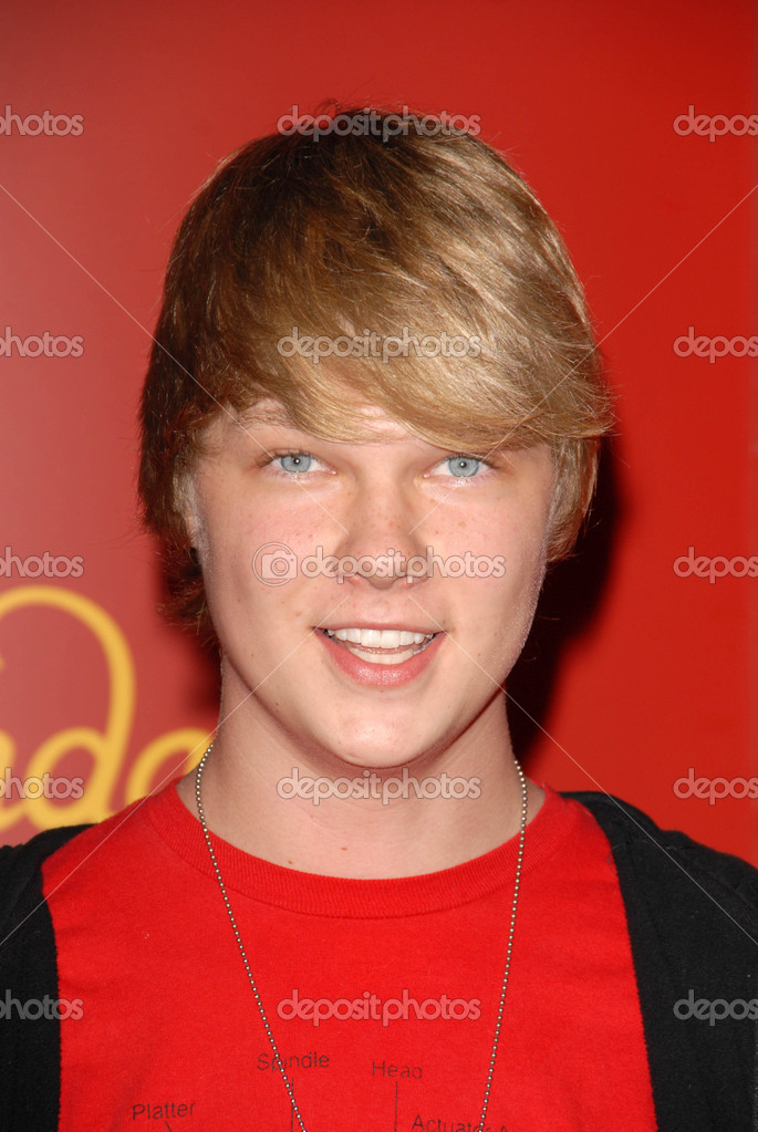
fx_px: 8265
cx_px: 379
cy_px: 566
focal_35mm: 262
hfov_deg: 5.3
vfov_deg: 7.8
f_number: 8
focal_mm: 175
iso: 250
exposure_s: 1/250
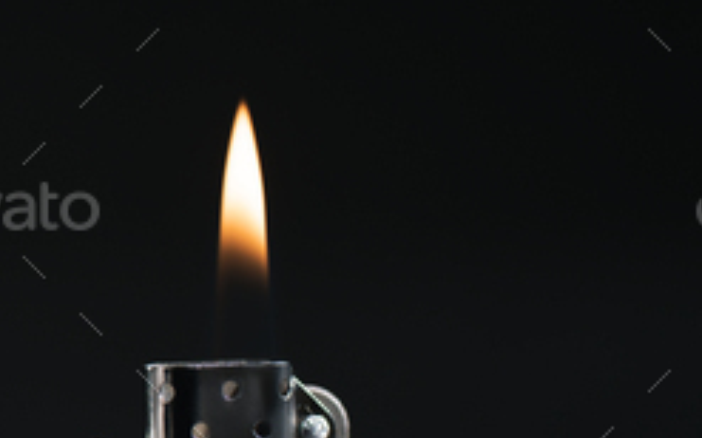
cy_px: 344
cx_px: 389
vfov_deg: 5.1
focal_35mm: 256
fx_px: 4894
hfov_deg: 8.2
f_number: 5.6
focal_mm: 105
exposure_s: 1/160
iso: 100
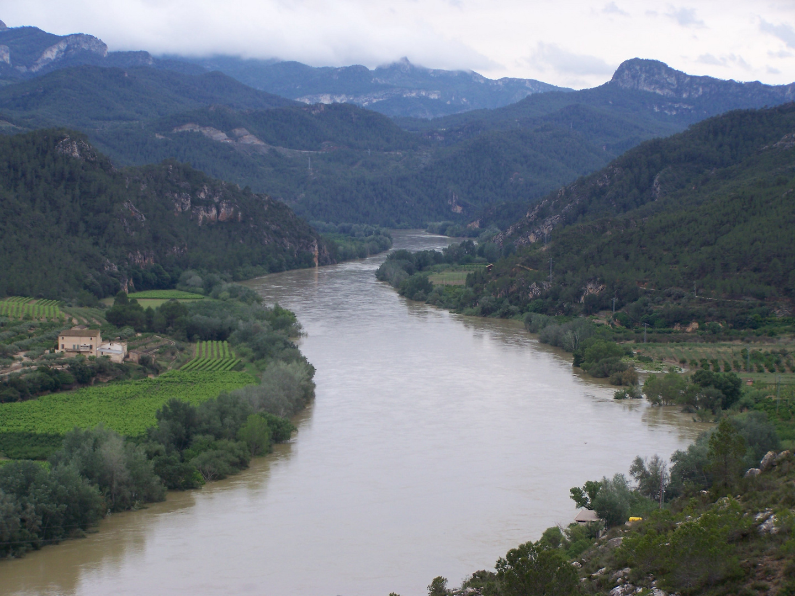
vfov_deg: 15.7
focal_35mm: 94
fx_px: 2159
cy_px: 298
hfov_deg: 20.9
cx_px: 398
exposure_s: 1/320
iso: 64
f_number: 3.2
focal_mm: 15.6
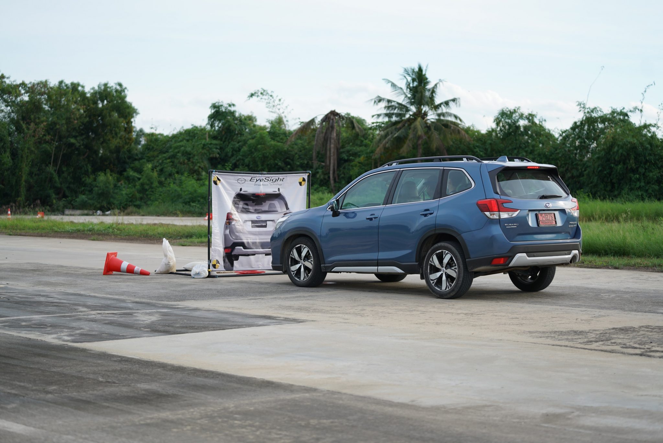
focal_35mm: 70
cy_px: 222
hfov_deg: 28.8
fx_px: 1289
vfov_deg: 19.5
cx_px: 332
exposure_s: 1/800
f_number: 2.8
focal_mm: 70
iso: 160
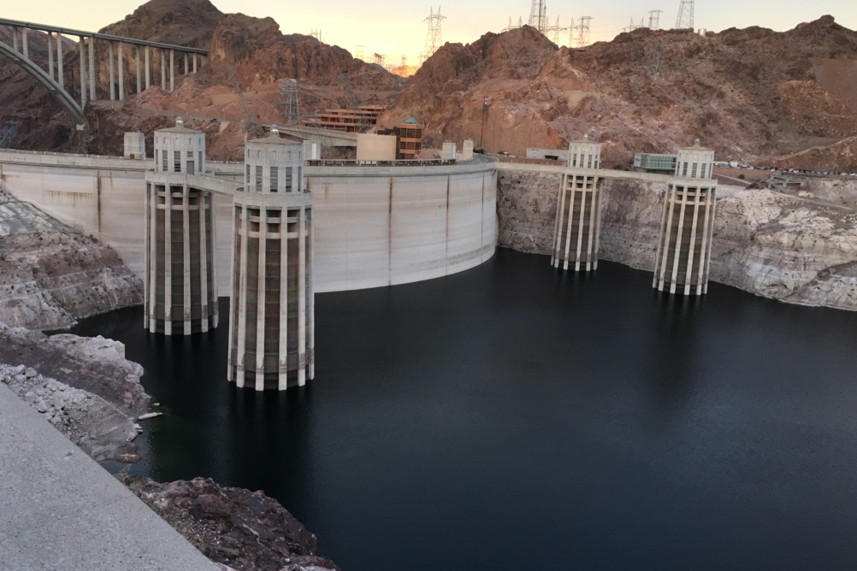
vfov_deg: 42.3
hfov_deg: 60.3
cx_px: 422
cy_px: 270
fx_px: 738
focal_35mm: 31
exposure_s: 1/40
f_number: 2.2
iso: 25
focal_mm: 4.15
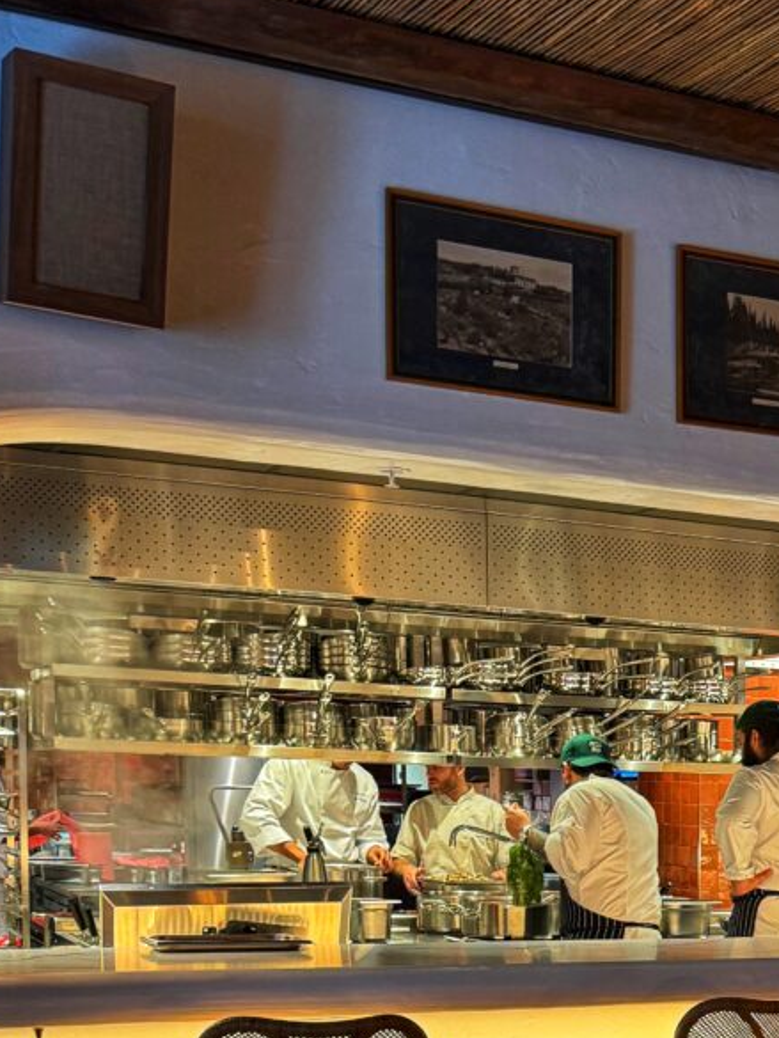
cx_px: 940
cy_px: 1031
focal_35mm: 63
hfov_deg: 21.6
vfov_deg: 28.8
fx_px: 1890
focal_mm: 6.76
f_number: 1.78
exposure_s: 1/50
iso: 250
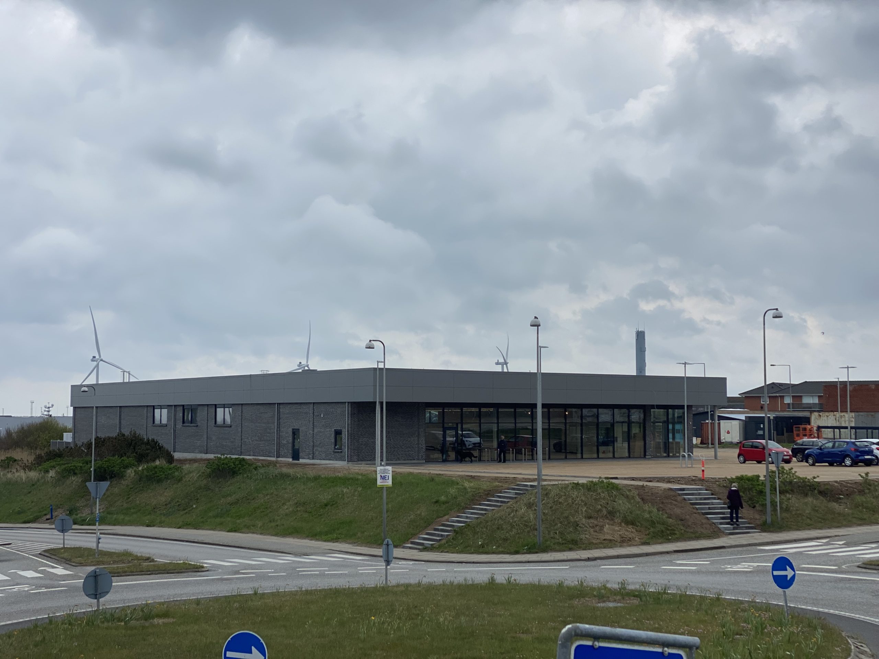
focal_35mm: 52
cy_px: 330
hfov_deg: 36.8
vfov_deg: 28.0
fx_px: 1320
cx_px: 440
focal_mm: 6
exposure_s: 1/841
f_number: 2
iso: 20
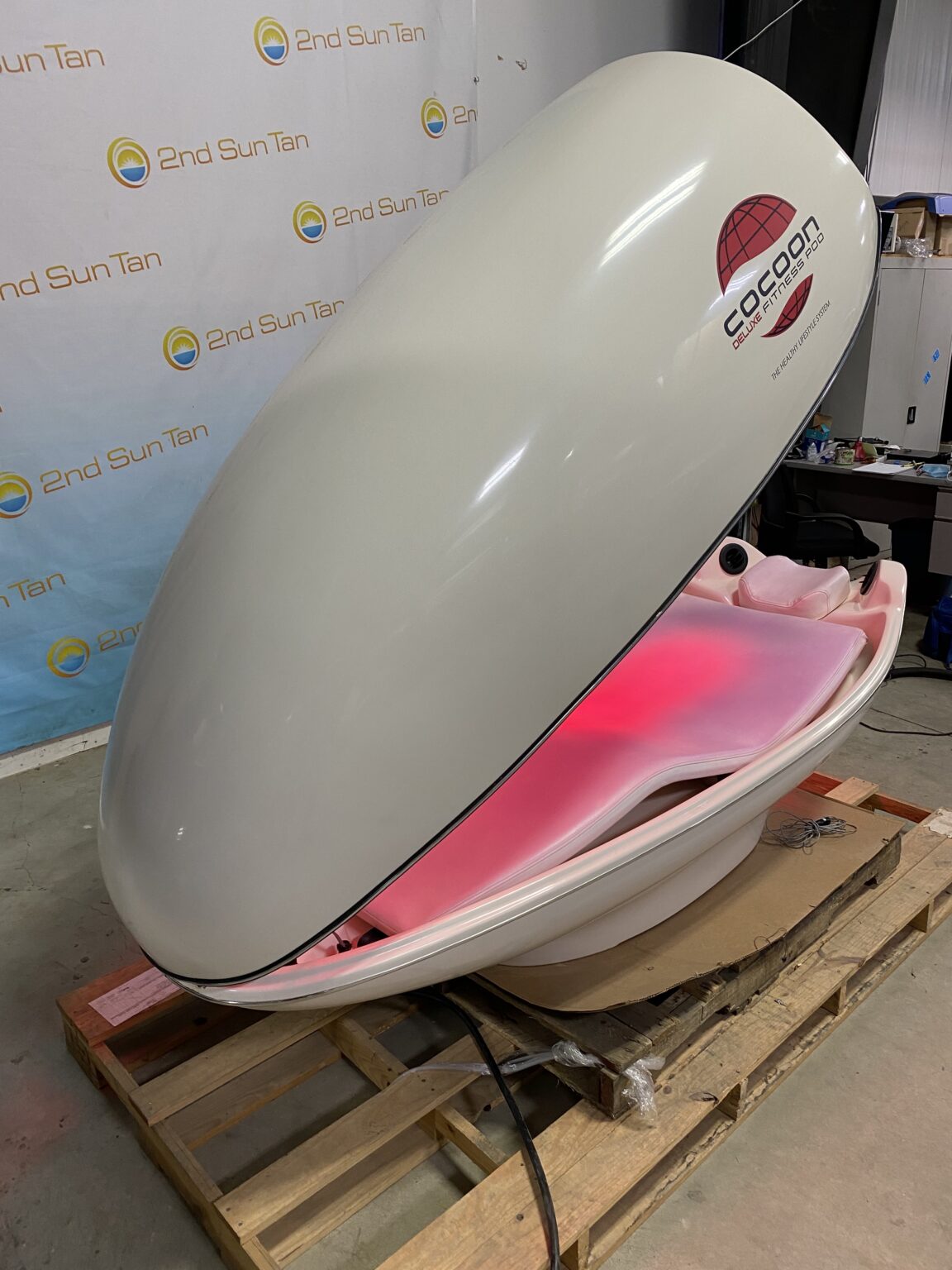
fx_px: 953
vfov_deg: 67.3
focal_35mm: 26
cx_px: 476
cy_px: 635
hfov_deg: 53.1
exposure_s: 1/60
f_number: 1.8
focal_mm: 4.25
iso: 80
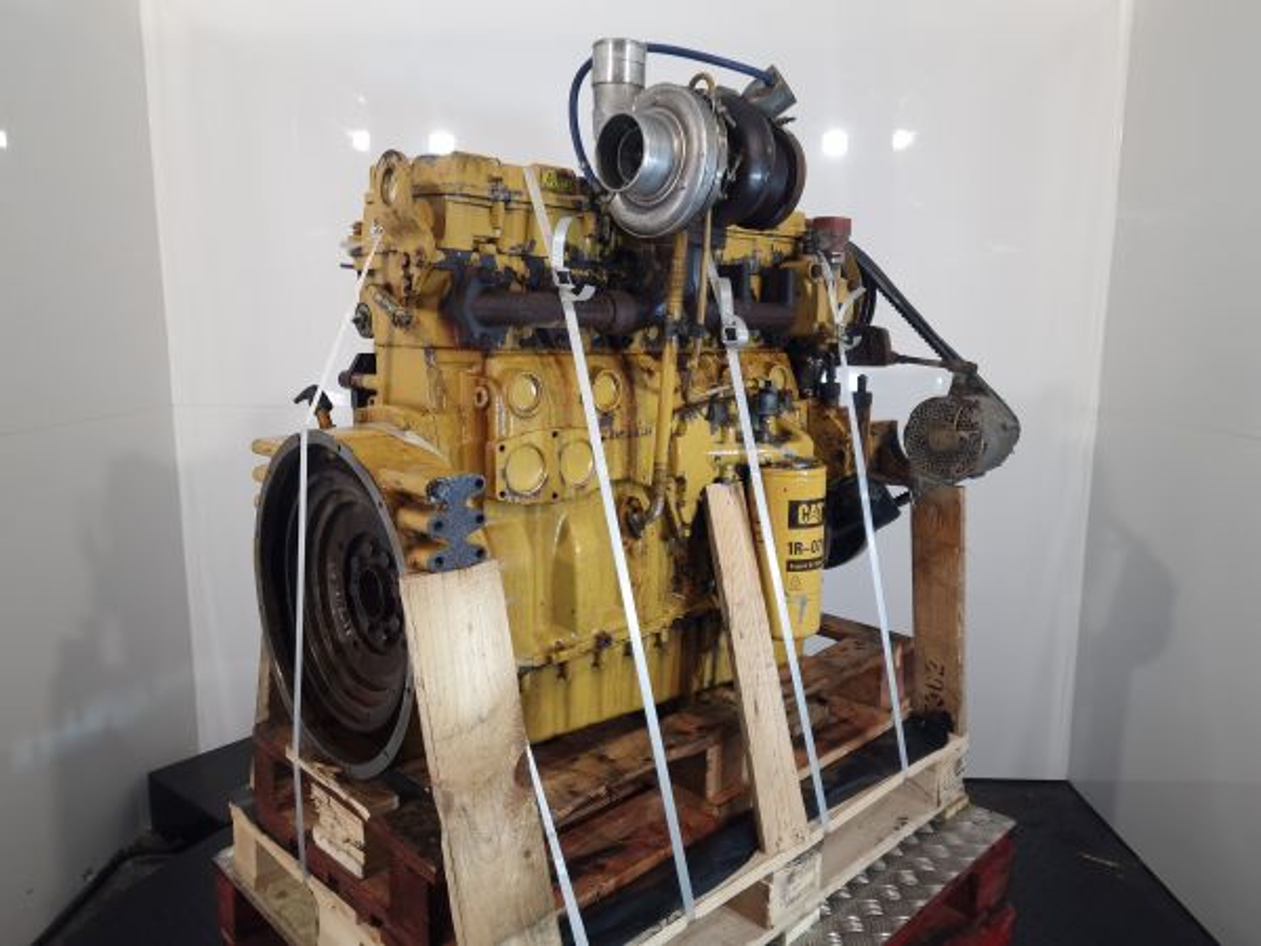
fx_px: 838
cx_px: 630
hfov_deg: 73.9
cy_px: 473
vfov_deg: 58.9
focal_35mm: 23
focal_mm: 6.4
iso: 50
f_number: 1.8
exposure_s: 1/50
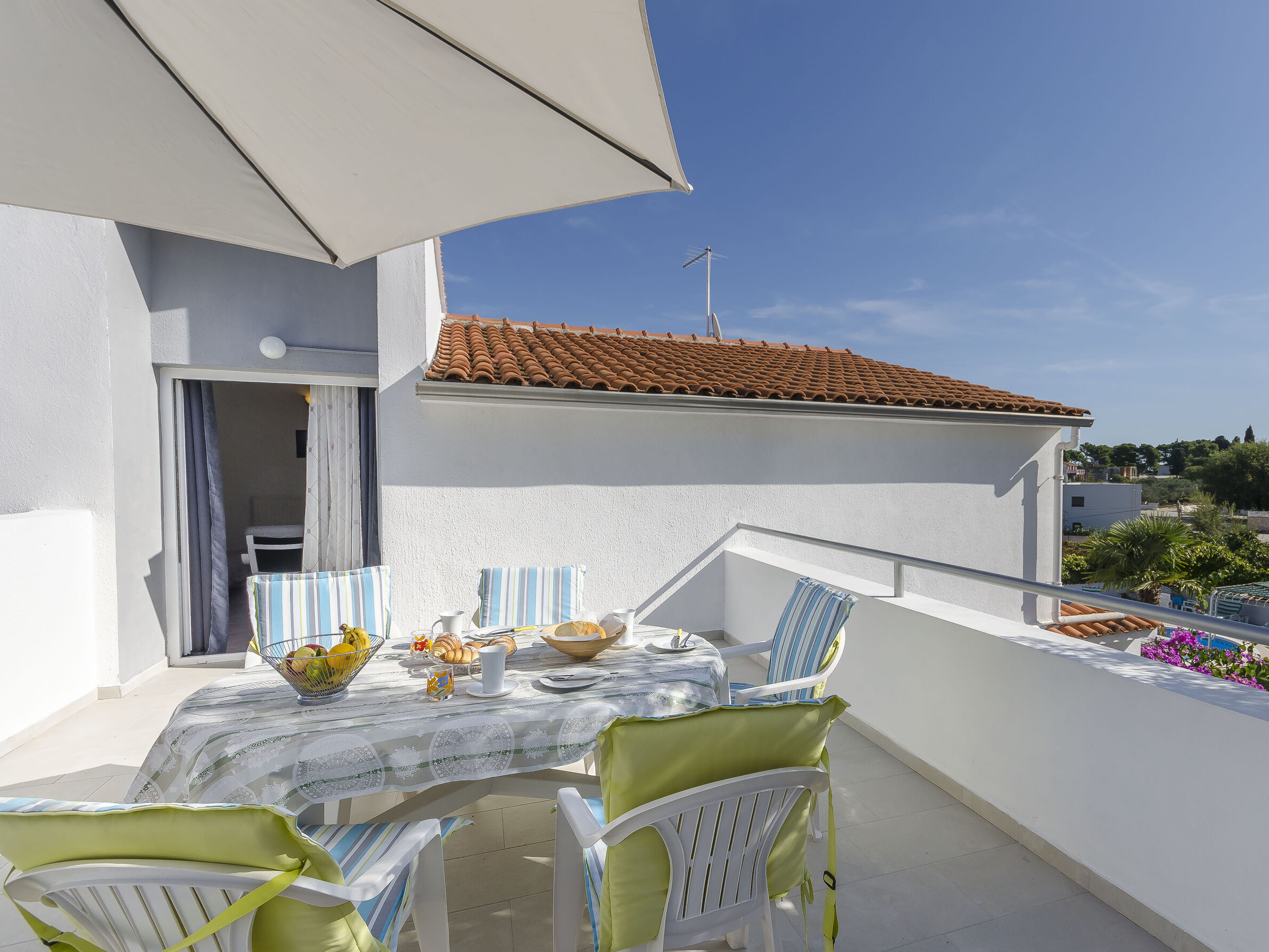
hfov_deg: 90.5
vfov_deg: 74.7
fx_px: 623
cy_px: 493
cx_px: 723
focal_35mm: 17
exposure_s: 1/400
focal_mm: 10
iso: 100
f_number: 8
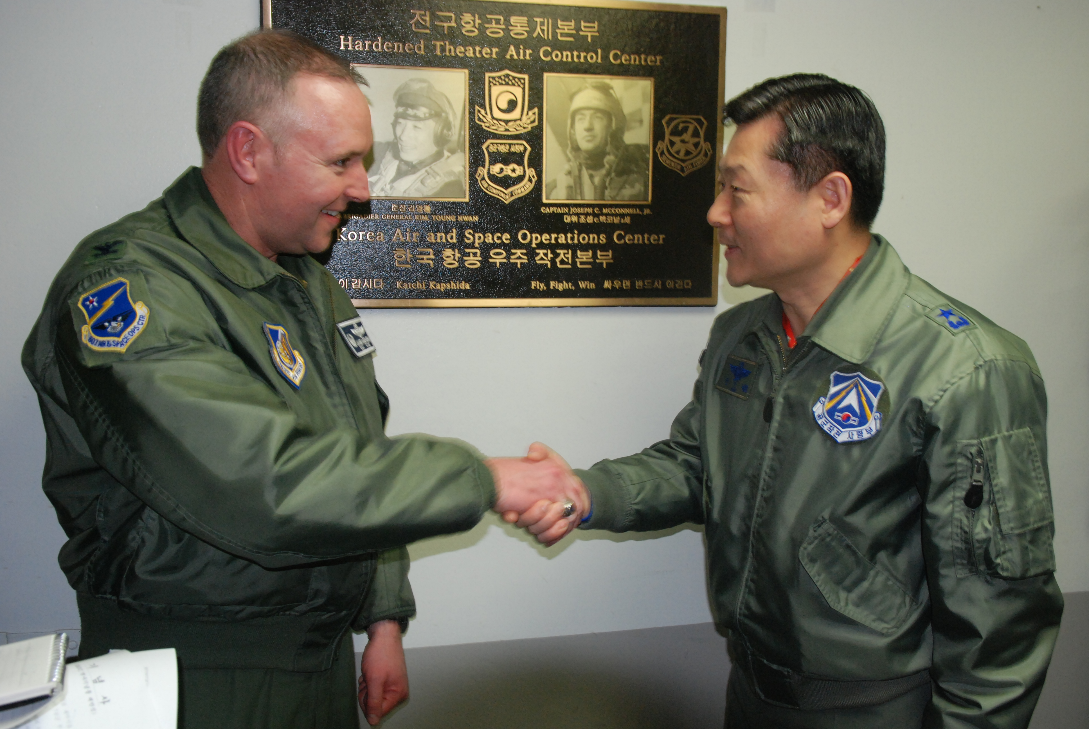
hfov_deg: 61.9
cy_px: 364
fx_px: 909
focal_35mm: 30
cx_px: 544
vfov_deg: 43.7
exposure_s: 1/60
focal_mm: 20
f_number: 5
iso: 800
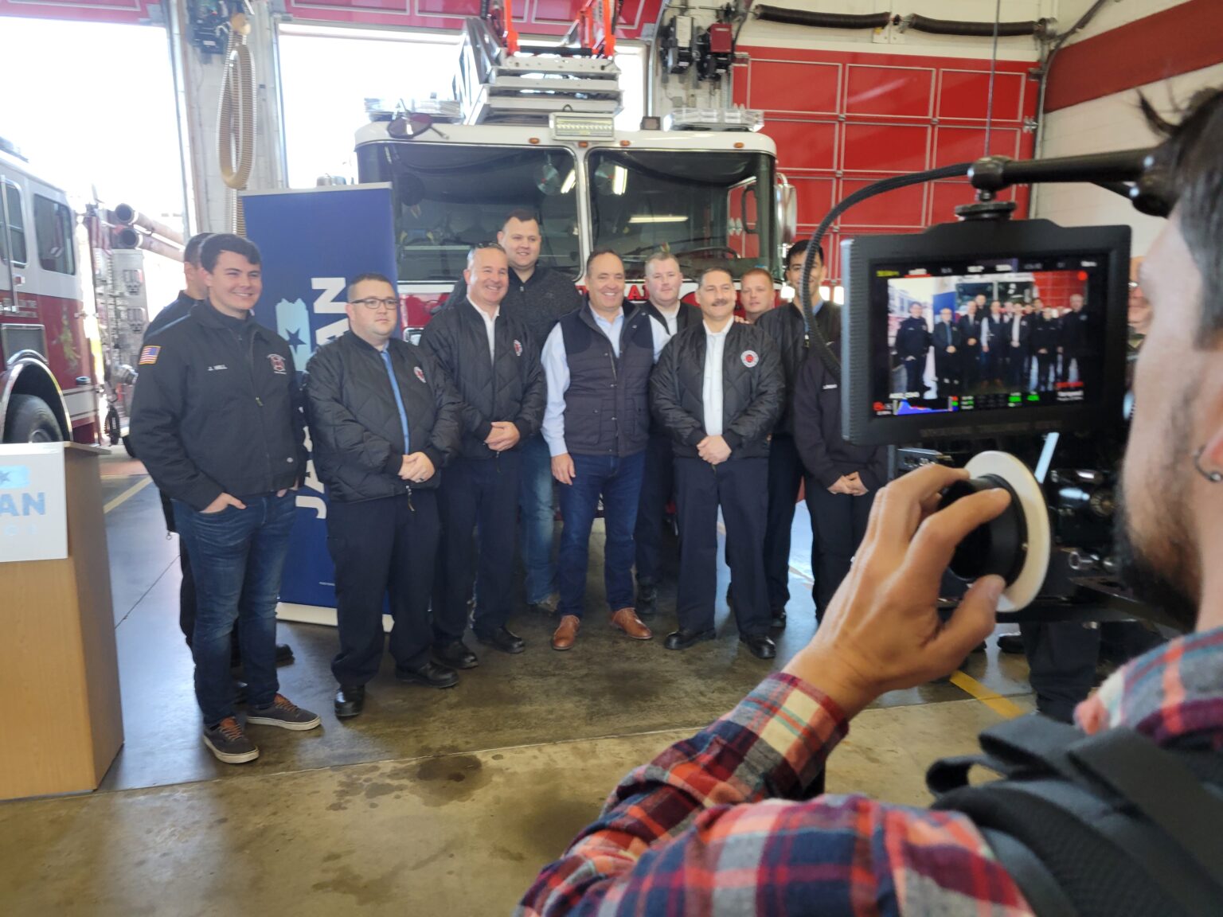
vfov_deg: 53.1
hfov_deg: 67.3
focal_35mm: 26
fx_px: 919
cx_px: 612
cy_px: 458
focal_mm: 5.4
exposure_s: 1/120
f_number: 1.8
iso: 200
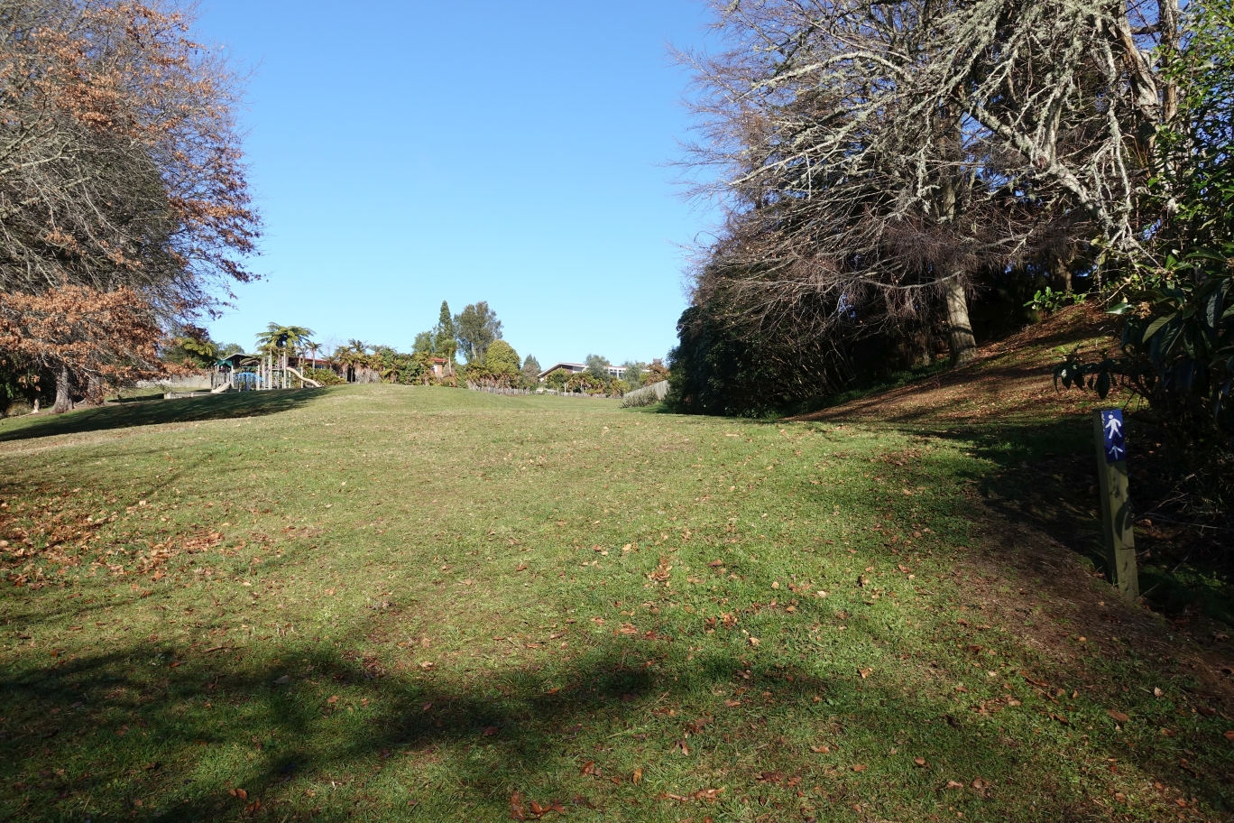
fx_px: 823
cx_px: 617
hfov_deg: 73.7
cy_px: 412
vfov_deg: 53.1
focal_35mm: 24
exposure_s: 1/320
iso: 125
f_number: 5.6
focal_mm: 8.8
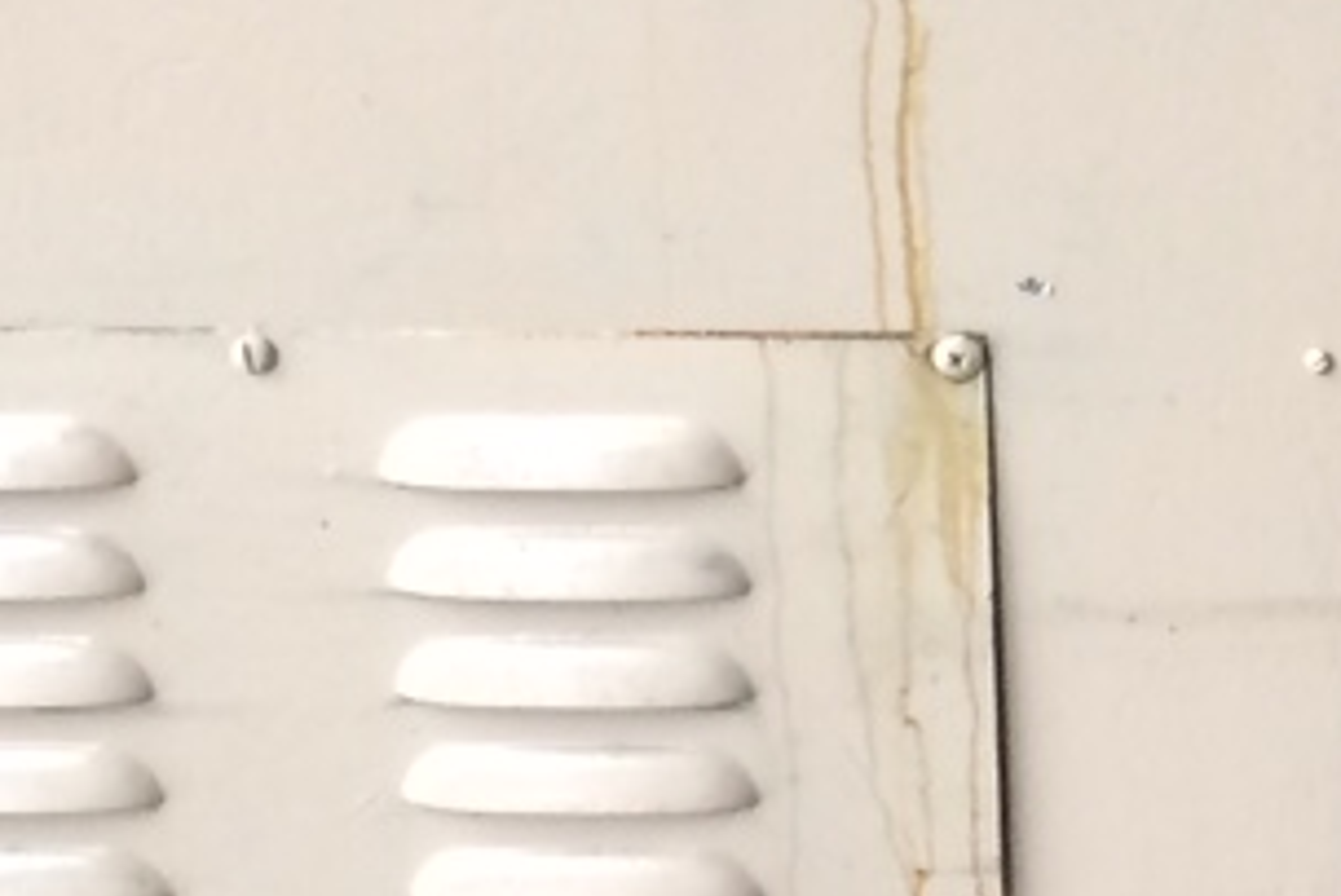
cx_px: 2250
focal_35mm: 162
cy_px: -666
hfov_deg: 11.9
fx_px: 6037
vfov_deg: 8.2
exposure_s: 1/30
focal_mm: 4.15
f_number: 2.2
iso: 40
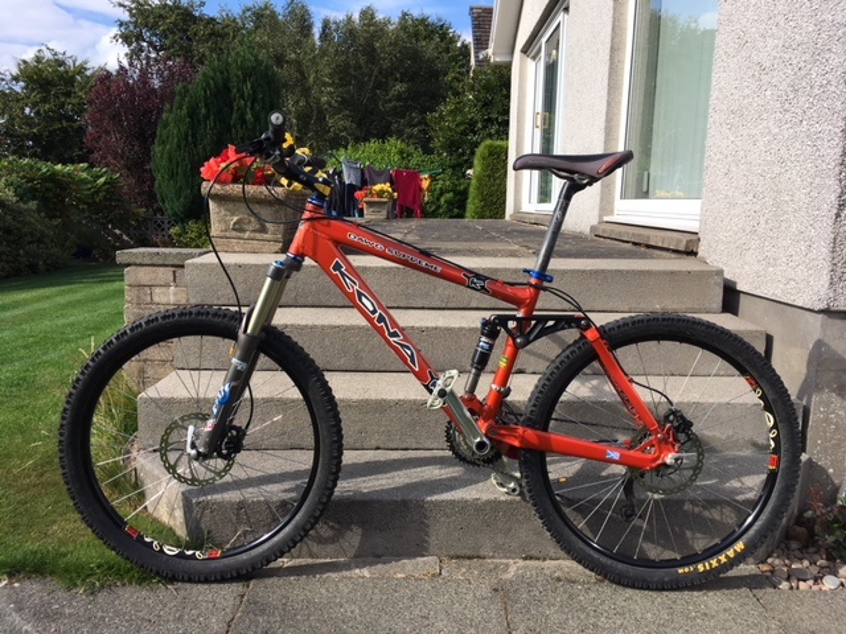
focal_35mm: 29
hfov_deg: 61.7
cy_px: 317
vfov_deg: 48.2
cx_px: 423
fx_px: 709
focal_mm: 4.15
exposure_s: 1/1099
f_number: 2.2
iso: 25
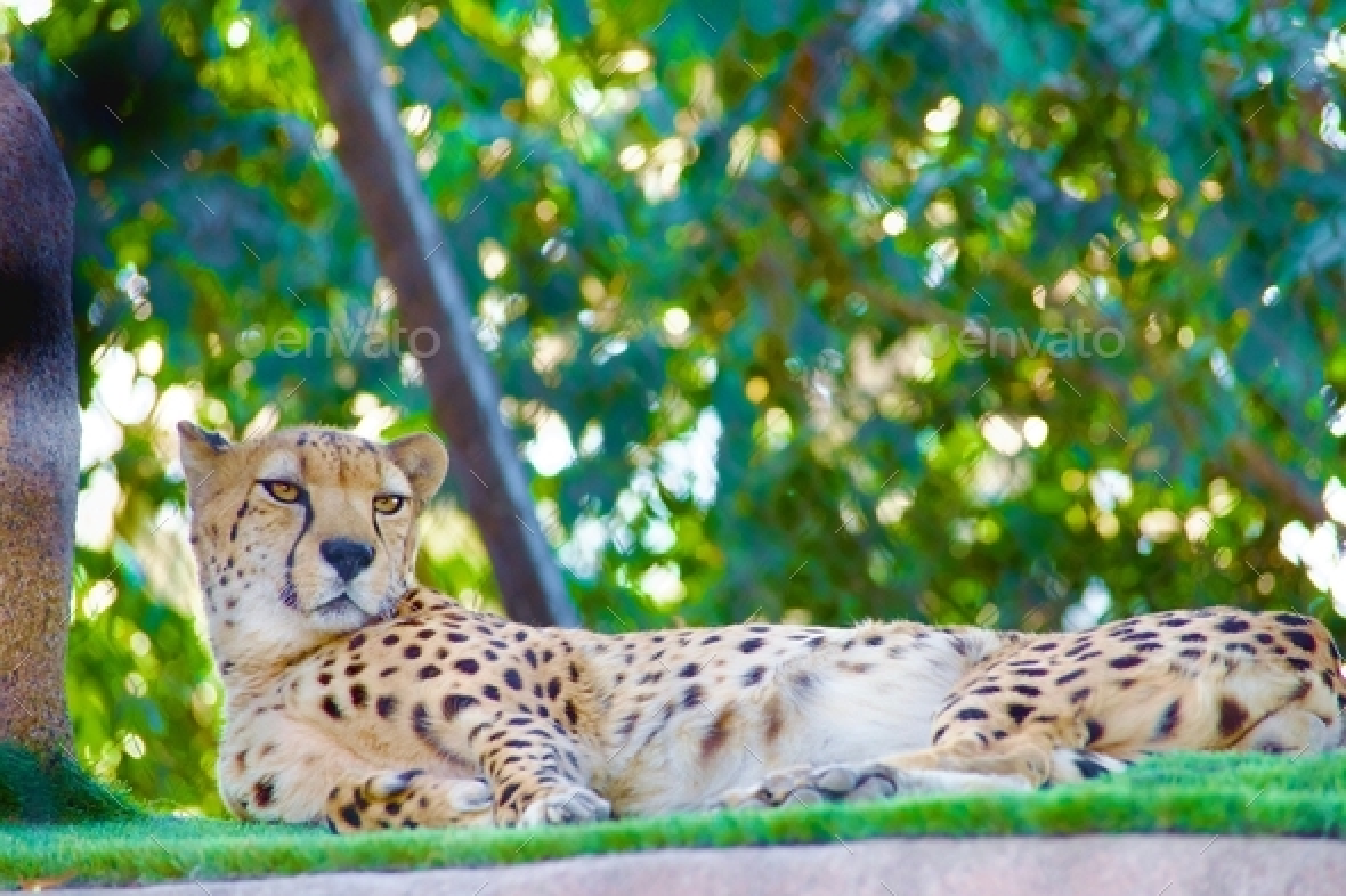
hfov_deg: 8.6
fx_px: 8970
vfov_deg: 5.7
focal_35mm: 240
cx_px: 673
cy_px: 448
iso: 640
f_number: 5
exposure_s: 1/250
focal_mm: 160
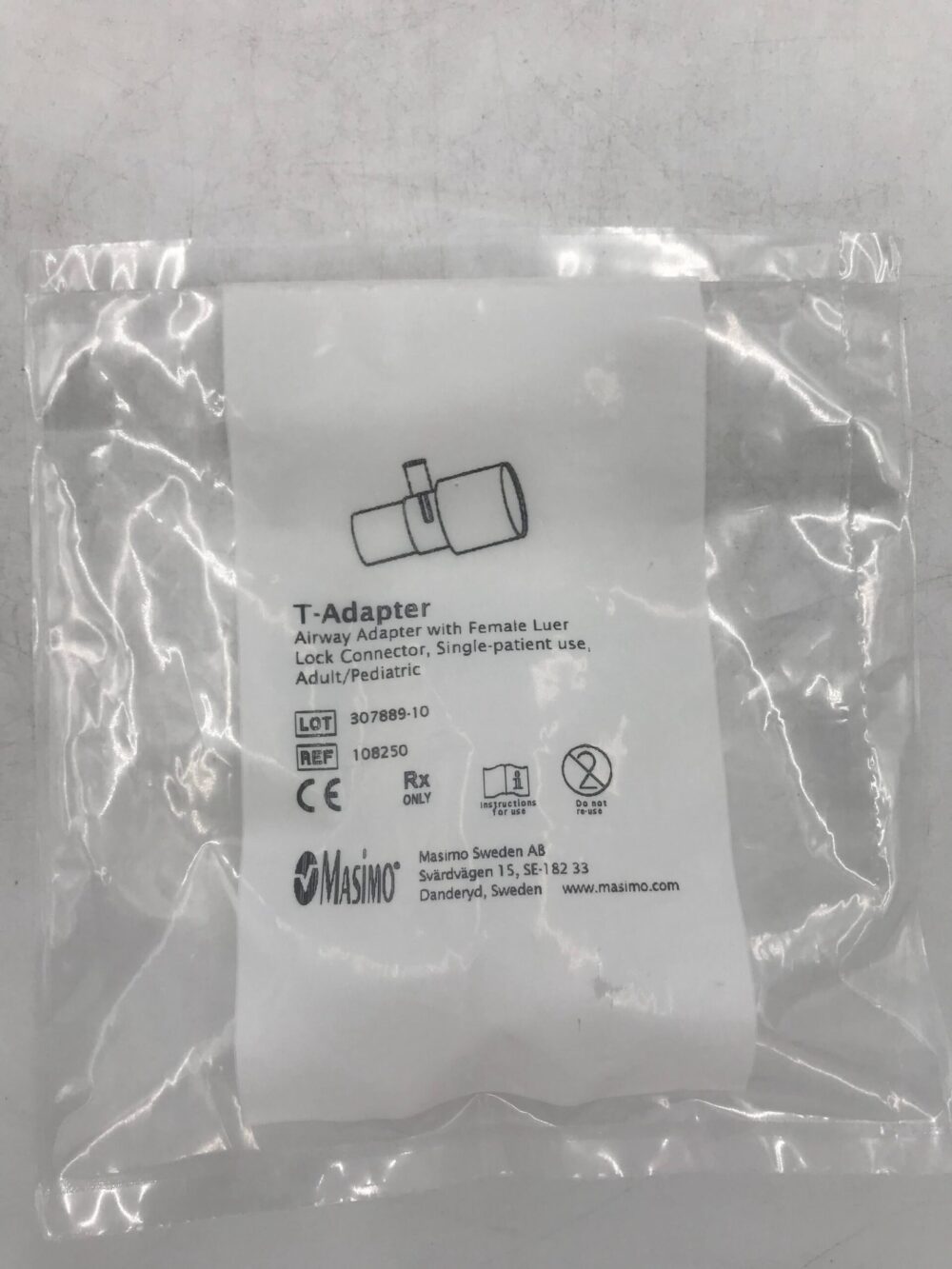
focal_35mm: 28
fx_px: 1027
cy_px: 634
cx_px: 476
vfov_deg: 63.4
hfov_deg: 49.8
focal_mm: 3.99
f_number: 1.8
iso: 20
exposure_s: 1/287
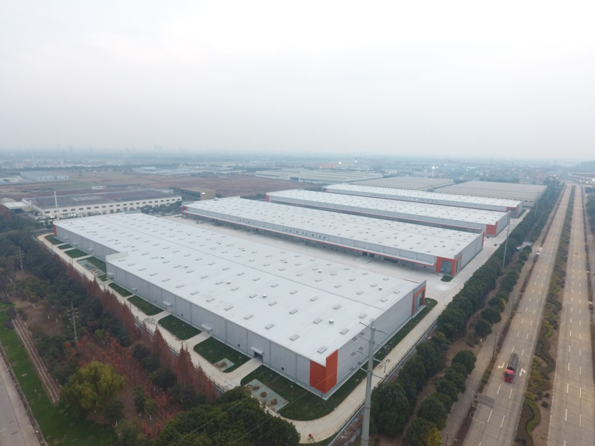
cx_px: 298
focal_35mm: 20
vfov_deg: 66.0
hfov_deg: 81.7
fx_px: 344
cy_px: 223
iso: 610
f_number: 2.8
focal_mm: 3.61
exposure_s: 1/12.5
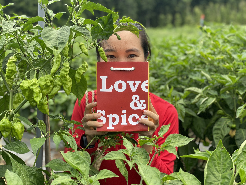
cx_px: 123
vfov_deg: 28.0
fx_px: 370
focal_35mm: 52
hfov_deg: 36.8
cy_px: 92
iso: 25
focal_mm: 6
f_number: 2
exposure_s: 1/133
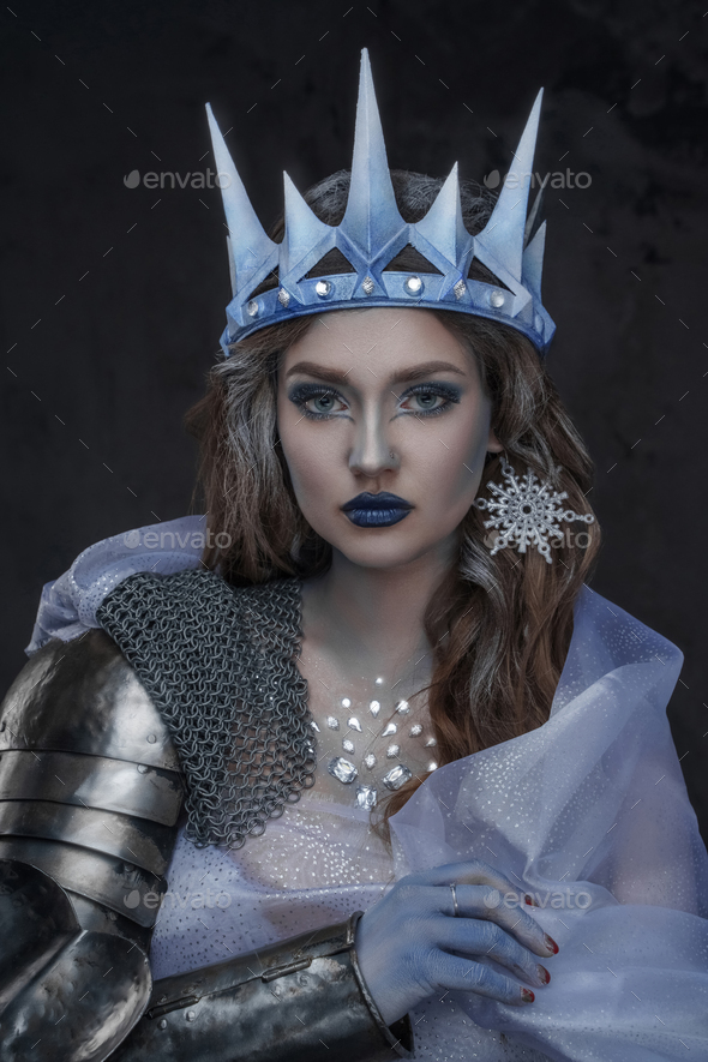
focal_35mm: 59
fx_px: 1740
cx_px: 354
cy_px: 531
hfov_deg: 23.0
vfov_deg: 33.9
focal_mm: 59
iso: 160
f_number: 8
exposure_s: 1/100
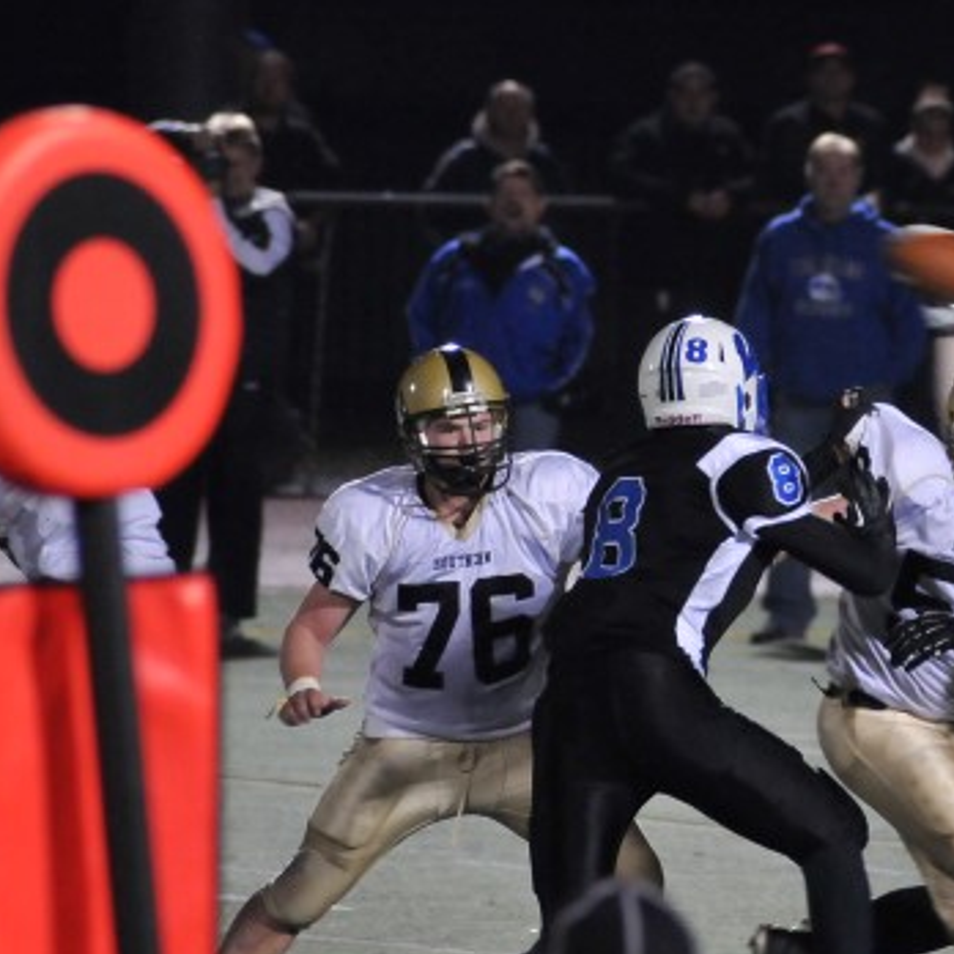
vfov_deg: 2.2
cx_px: 742
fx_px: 24757
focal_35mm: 794
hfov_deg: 2.2
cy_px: 365
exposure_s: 1/180
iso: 2000
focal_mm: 300
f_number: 6.7
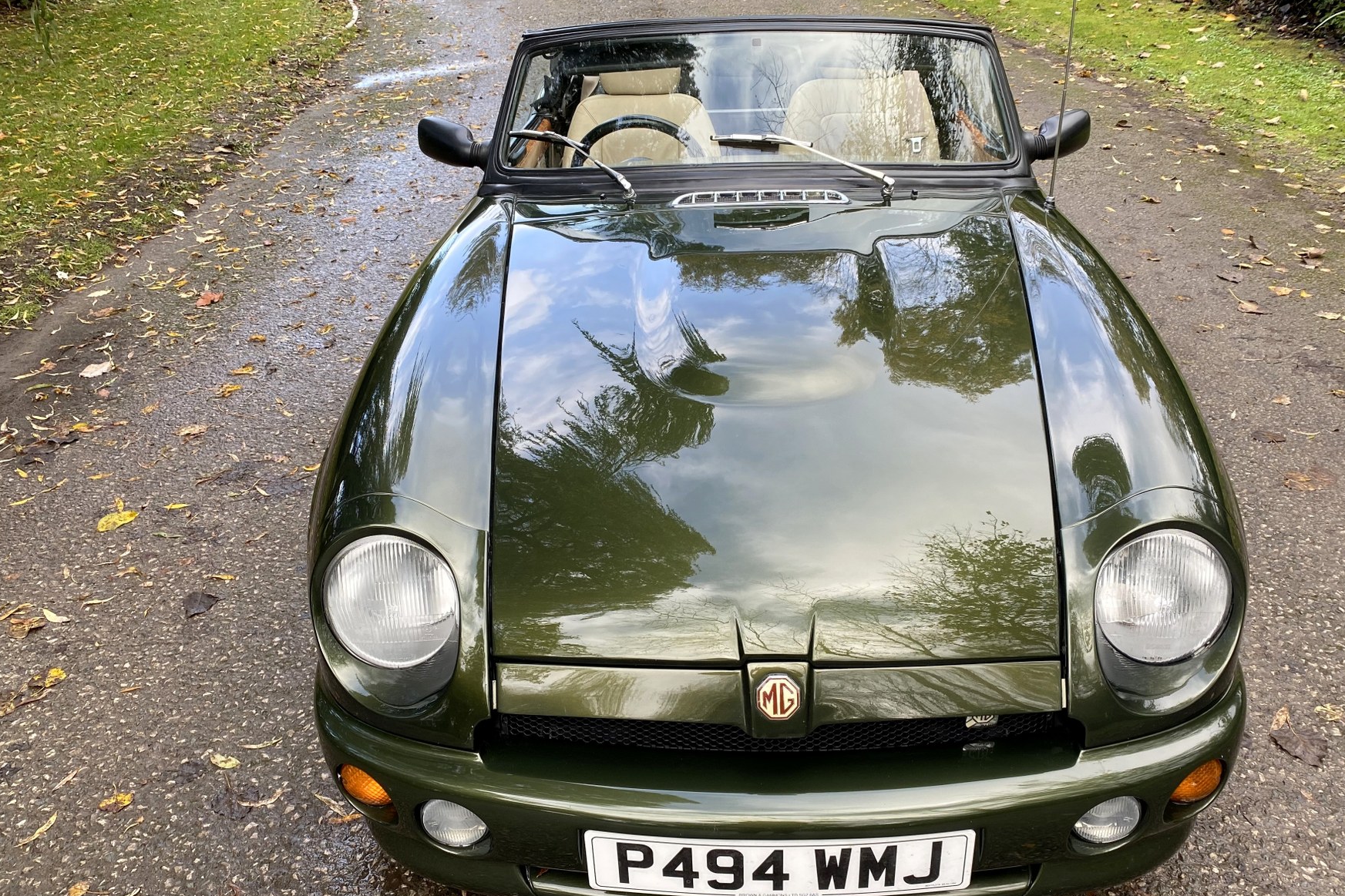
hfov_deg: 60.3
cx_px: 708
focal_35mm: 31
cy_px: 504
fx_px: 1158
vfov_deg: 42.2
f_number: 1.8
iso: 40
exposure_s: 1/122
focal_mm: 4.25
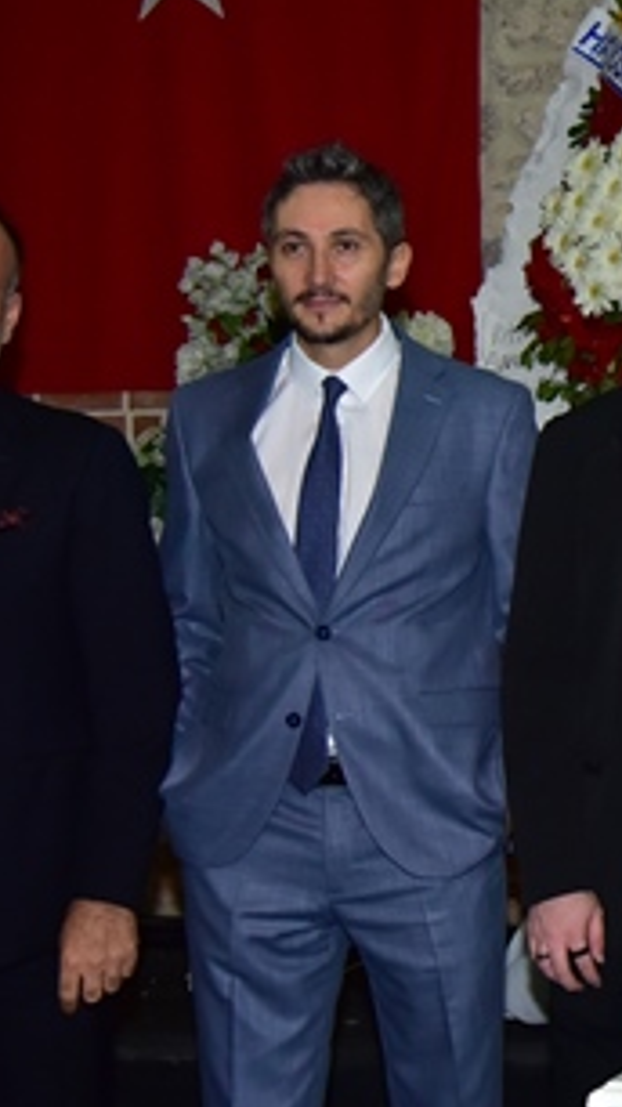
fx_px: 2728
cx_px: 1060
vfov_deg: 22.9
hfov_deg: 12.1
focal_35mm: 93
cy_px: 432
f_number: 6.3
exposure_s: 1/200
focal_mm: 34
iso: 800
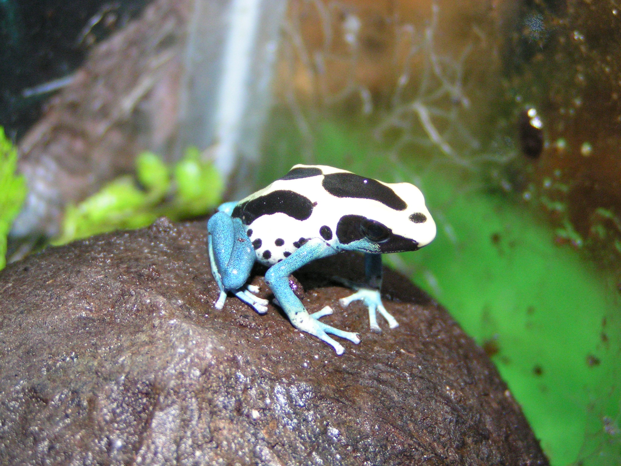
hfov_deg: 23.8
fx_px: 1471
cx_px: 310
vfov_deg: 18.0
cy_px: 233
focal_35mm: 82
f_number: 3.2
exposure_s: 1/100
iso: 200
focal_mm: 12.6
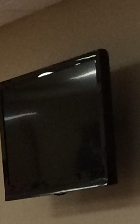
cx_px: -405
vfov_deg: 9.4
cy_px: 376
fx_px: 1312
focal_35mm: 215
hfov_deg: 5.4
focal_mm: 4.15
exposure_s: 1/30
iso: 64
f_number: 2.2
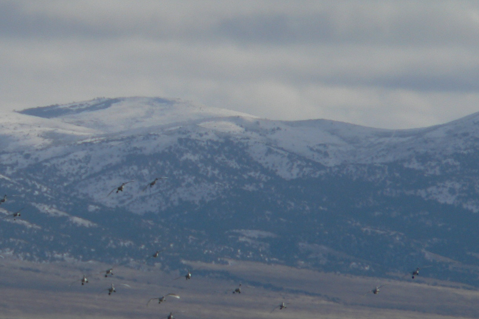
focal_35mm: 714
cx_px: 148
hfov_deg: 2.9
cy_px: 254
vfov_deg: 1.9
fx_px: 9501
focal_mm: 72
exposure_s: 1/1300
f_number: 5.6
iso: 80
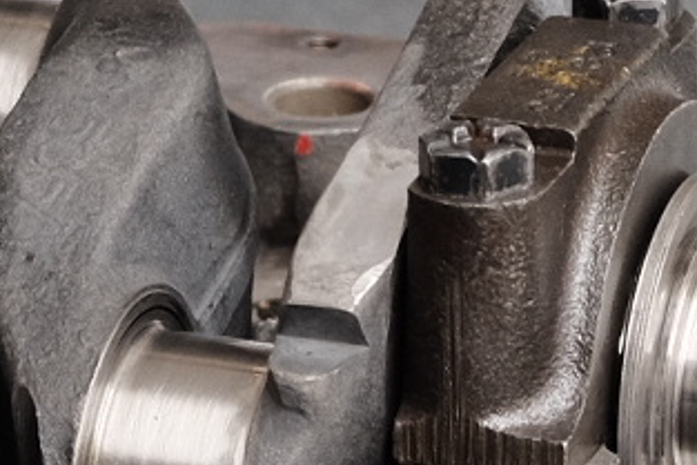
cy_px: 616
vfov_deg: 4.3
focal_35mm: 318
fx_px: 6159
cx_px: -96
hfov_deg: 6.4
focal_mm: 37.4
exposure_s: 1/28
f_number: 3.6
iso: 800
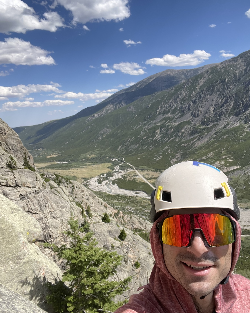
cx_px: 133
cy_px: 151
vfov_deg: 64.1
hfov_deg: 53.1
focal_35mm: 27
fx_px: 250
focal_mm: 2.71
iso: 25
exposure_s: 1/711
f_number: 2.2
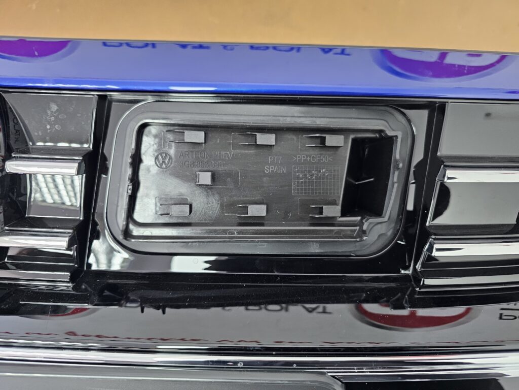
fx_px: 345
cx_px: 260
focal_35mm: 23
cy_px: 195
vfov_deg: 58.9
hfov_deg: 73.9
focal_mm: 6.3
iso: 640
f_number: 1.7
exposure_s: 1/100
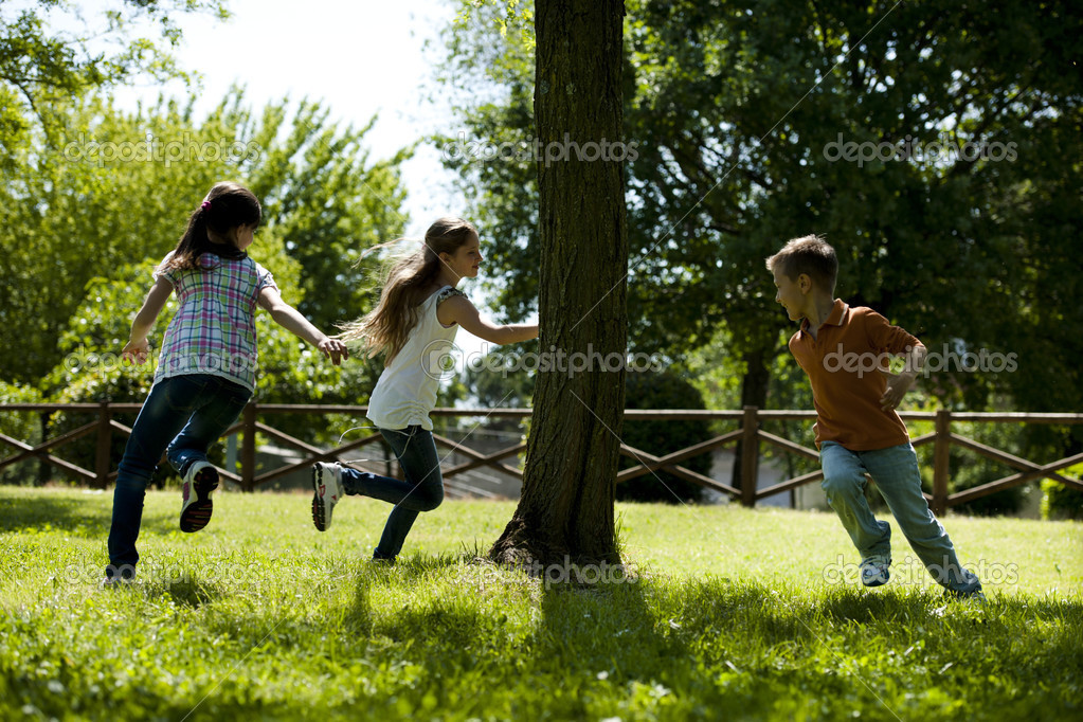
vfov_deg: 16.1
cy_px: 361
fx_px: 2557
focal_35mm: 85
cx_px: 542
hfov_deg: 23.9
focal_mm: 85
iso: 50
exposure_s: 1/640
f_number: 3.5
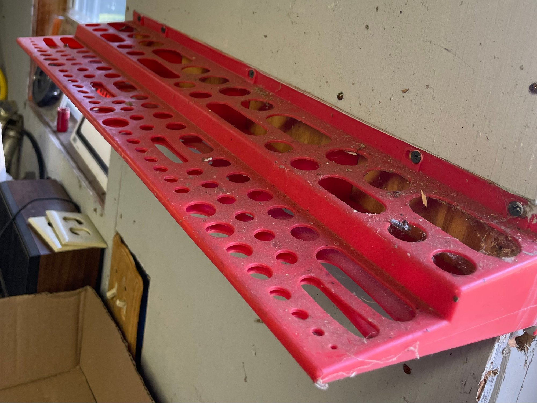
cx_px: 268
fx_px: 403
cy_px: 202
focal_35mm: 26
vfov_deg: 53.1
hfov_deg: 67.3
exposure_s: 1/120
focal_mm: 4.2
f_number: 1.6
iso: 125
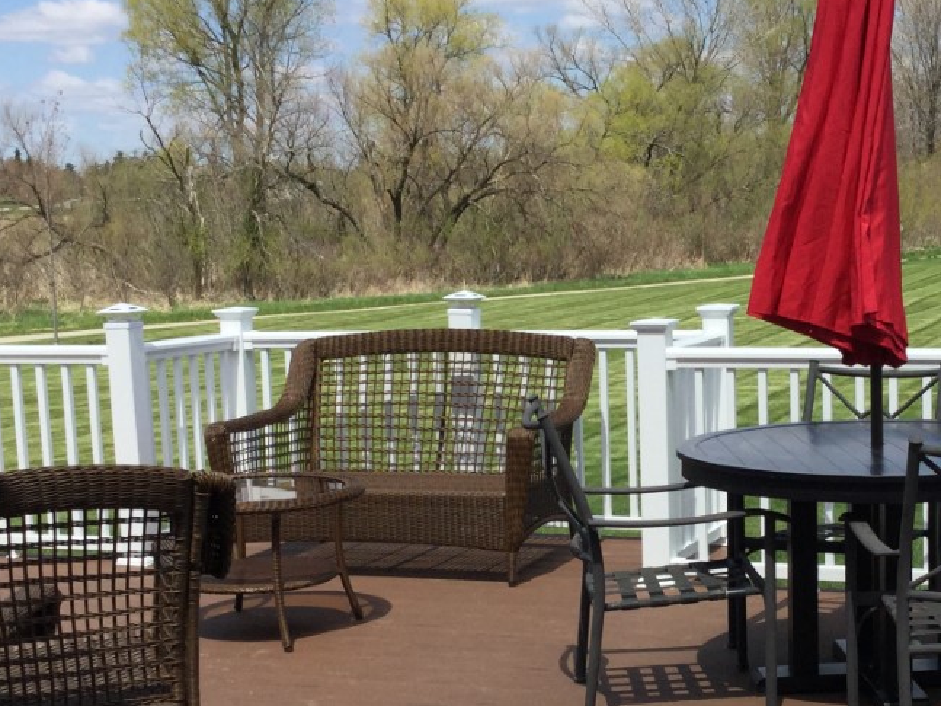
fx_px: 1875
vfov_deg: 21.2
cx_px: 662
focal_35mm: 69
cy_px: 473
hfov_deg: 27.9
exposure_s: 1/1698
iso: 25
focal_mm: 3.3
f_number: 2.4
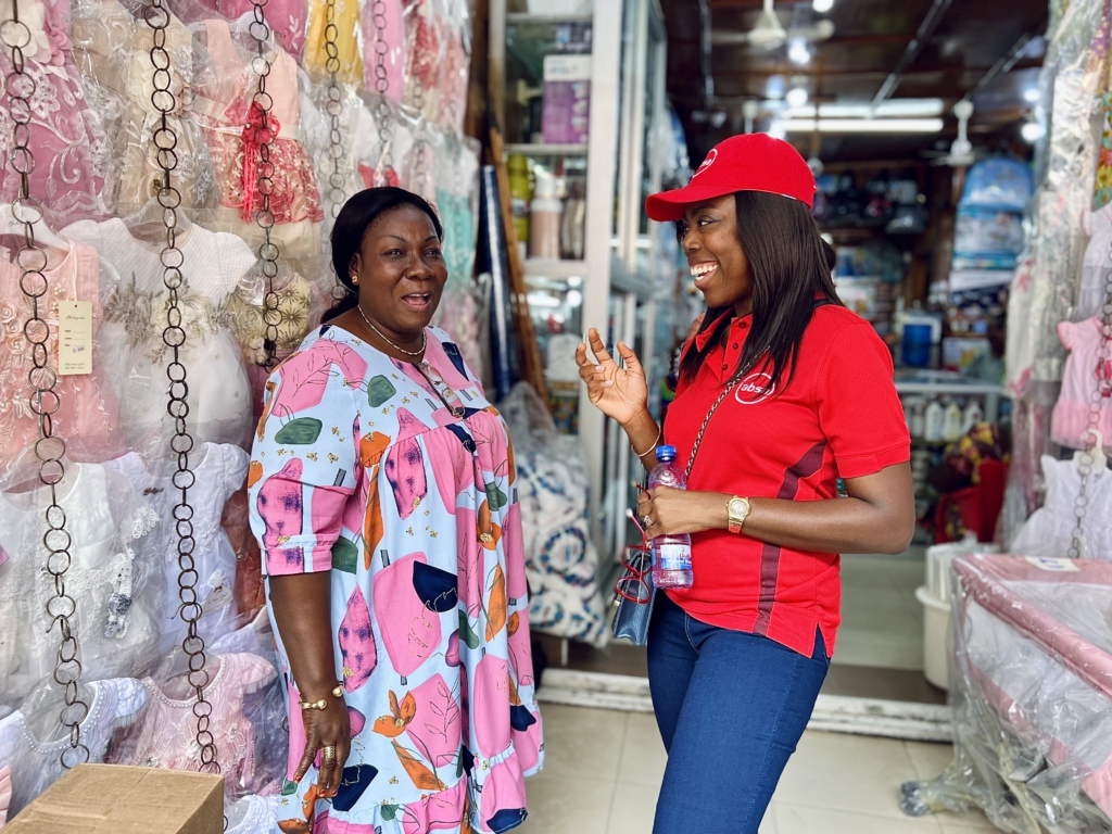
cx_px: 556
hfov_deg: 67.3
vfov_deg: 53.1
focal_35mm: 26
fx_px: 835
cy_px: 417
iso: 50
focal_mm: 5.7
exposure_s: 1/121
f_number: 1.5
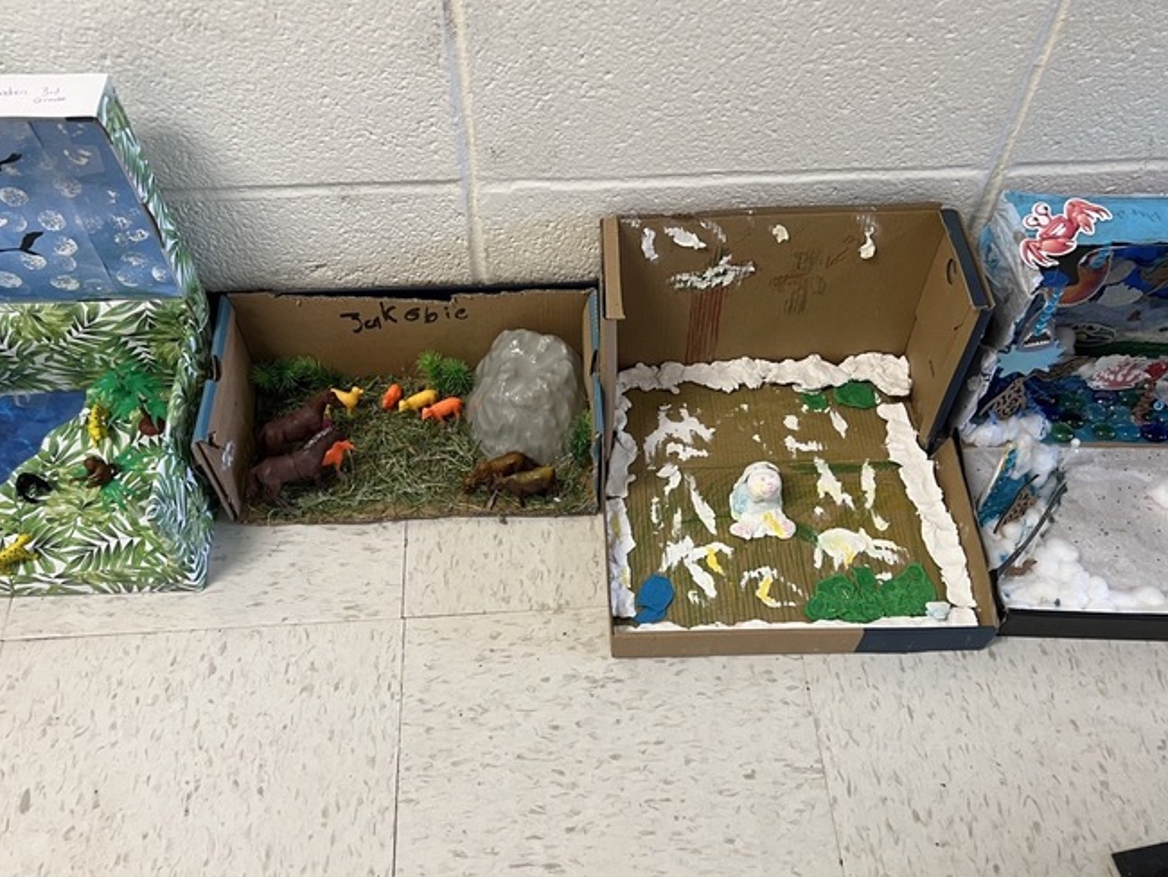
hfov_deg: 56.8
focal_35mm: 32
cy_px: 503
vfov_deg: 44.1
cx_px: 598
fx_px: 1080
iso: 100
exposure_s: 1/60
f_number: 1.5
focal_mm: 5.7
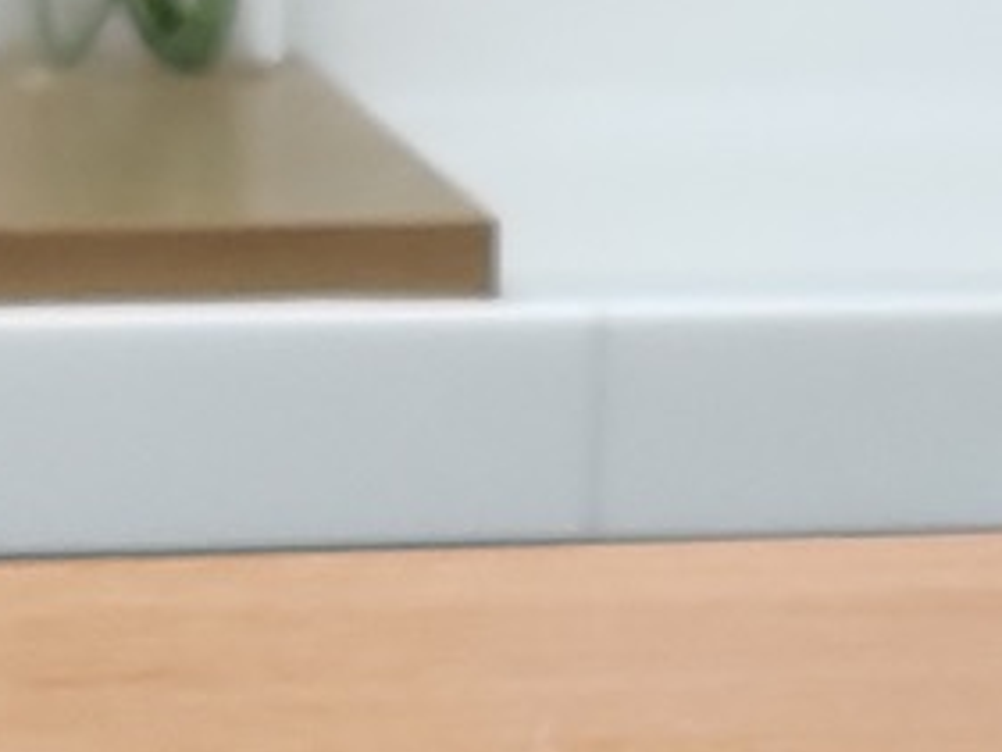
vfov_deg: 4.1
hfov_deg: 5.3
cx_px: 2232
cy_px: -246
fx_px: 10541
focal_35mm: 364
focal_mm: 6.12
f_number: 1.9
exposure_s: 1/100
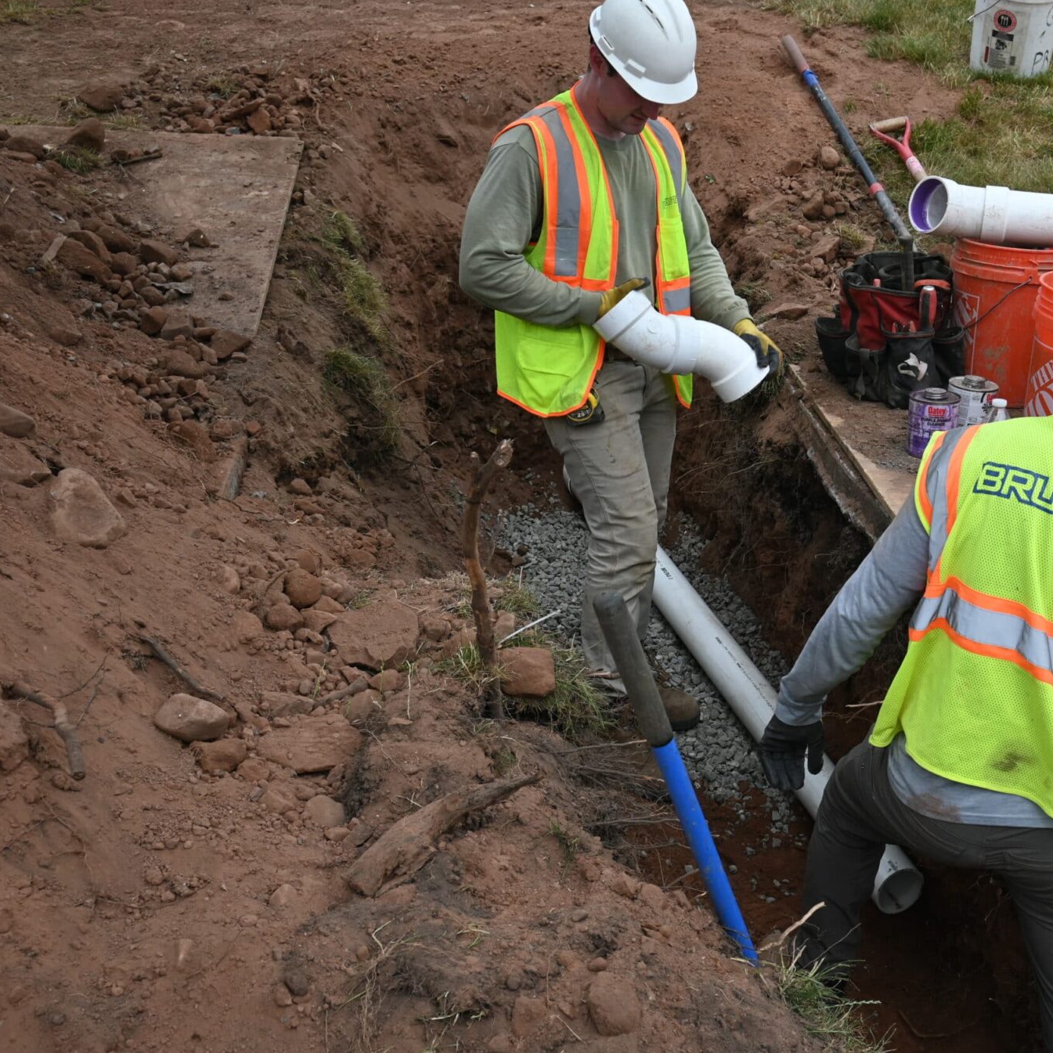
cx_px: 735
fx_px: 1537
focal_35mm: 45
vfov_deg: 37.8
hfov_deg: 37.3
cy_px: 525
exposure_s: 1/250
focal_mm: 23
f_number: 6.3
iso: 100
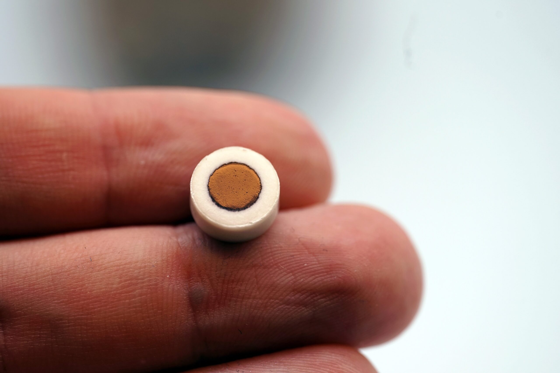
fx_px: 1633
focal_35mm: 105
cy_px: 186
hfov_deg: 19.5
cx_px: 280
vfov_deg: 13.0
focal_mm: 105
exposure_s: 1/125
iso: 250
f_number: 4
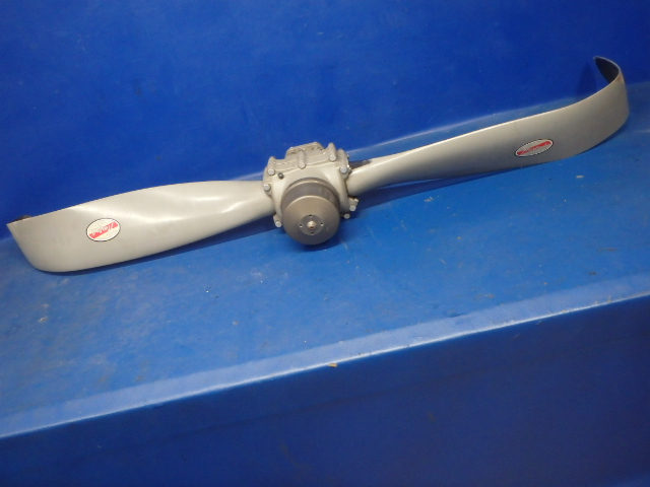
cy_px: 244
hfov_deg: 63.4
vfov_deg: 49.7
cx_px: 325
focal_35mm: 28
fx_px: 526
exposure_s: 1/30
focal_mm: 5
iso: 640
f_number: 3.9
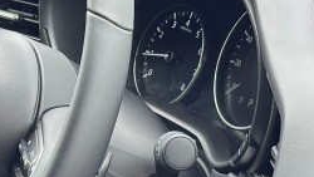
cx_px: 156
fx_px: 1783
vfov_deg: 5.5
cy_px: 382
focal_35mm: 214
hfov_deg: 10.1
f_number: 1.78
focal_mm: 6.86
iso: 80
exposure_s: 1/166
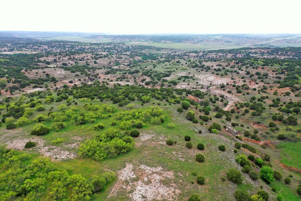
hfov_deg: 65.5
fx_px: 234
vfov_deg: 46.4
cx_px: 150
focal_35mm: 28
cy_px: 100
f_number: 3.5
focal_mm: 10.26
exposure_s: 1/80
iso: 100
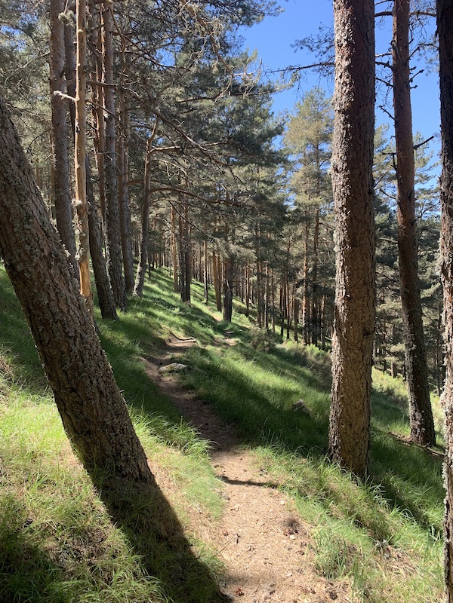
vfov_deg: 67.3
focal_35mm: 26
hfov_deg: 53.1
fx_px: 454
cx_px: 226
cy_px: 302
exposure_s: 1/217
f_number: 1.8
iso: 25
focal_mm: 4.25
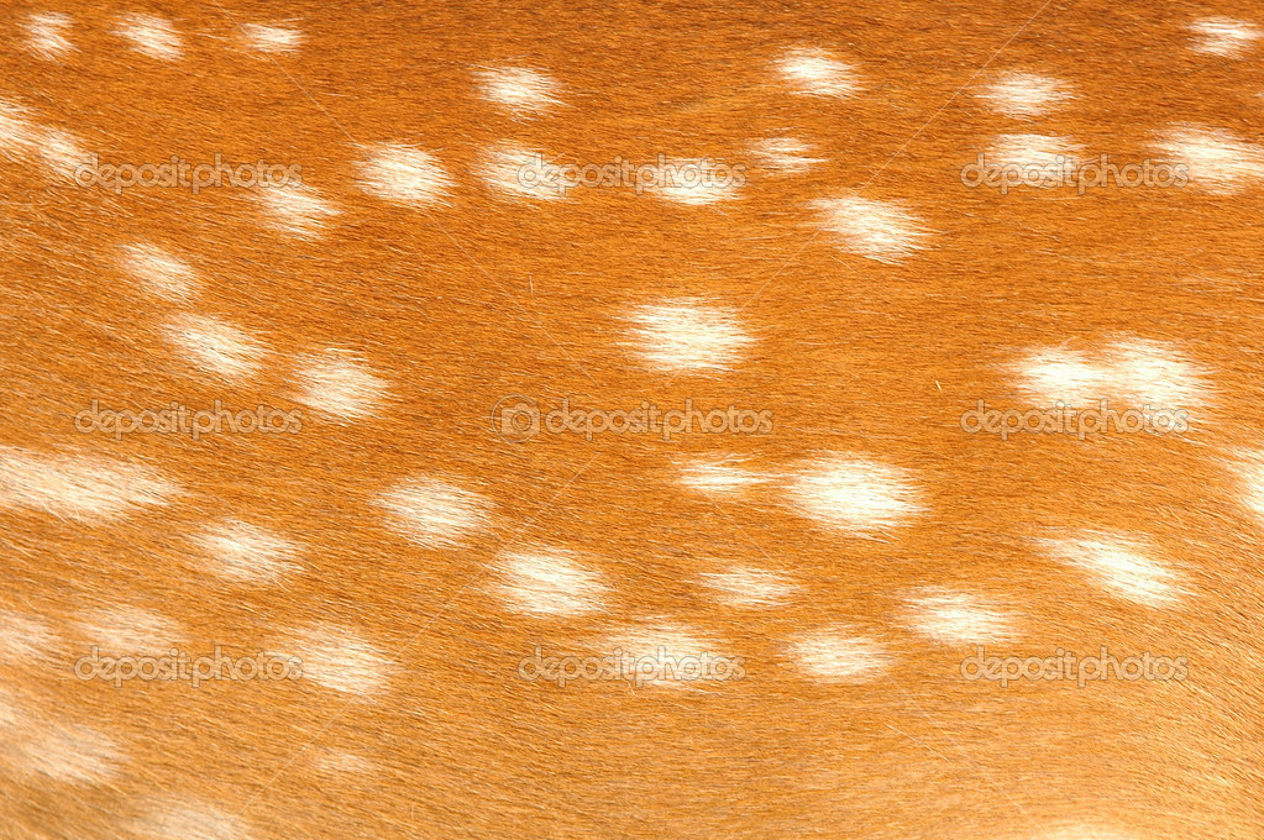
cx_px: 632
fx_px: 8681
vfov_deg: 5.5
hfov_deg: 8.3
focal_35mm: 248
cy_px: 420
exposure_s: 1/125
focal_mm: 165
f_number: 7.1
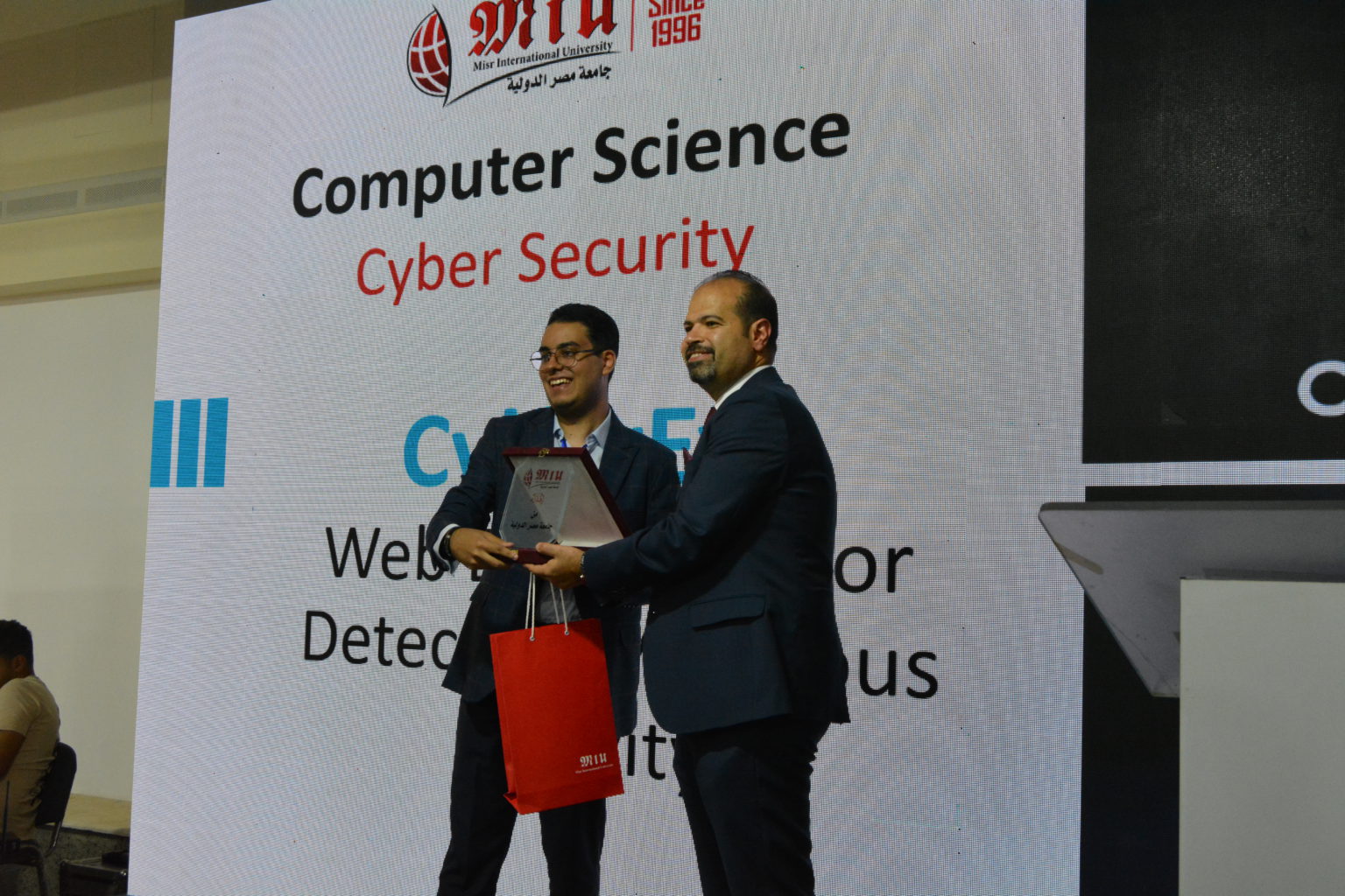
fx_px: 1793
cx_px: 672
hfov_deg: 41.1
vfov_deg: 28.1
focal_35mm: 48
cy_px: 448
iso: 3200
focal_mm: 32
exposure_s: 1/320
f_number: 9
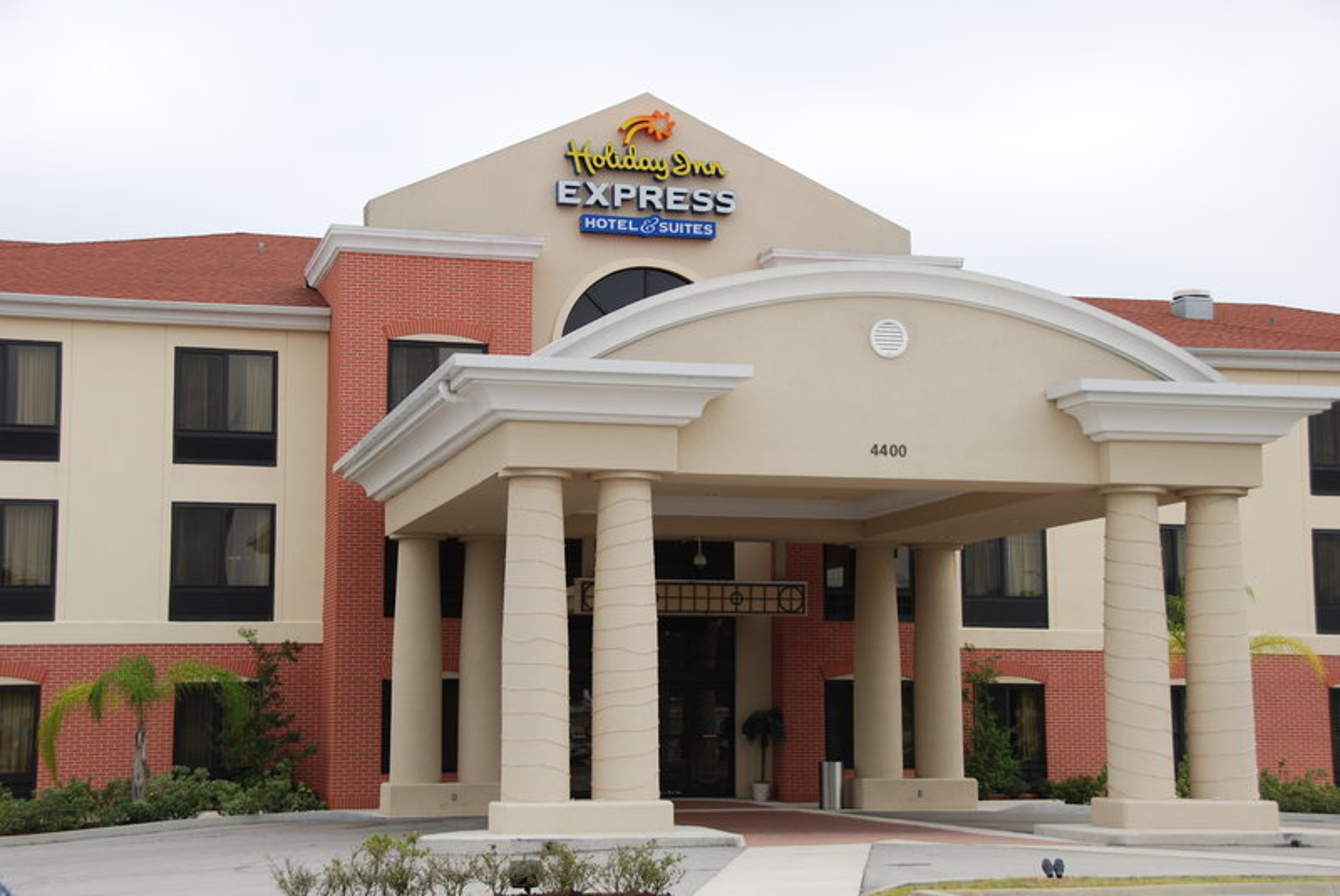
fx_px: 2235
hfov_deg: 33.4
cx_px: 670
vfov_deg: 22.7
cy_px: 448
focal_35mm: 60
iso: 100
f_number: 6.3
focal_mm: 40
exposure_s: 1/160
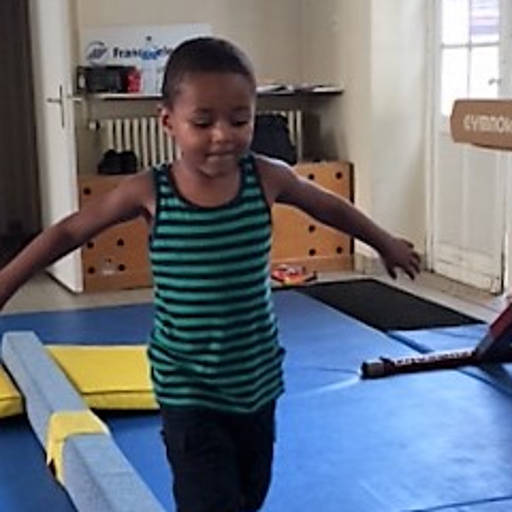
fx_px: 1071
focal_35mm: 64
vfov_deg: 26.9
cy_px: 287
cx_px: 204
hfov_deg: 26.8
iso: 64
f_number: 2.2
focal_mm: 4.15
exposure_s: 1/33
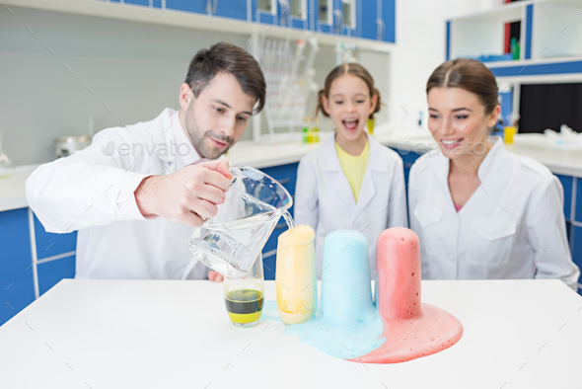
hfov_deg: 54.4
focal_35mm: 35
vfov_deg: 37.9
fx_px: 566
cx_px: 291
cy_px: 194
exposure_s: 1/100
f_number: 3.2
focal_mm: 35
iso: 320
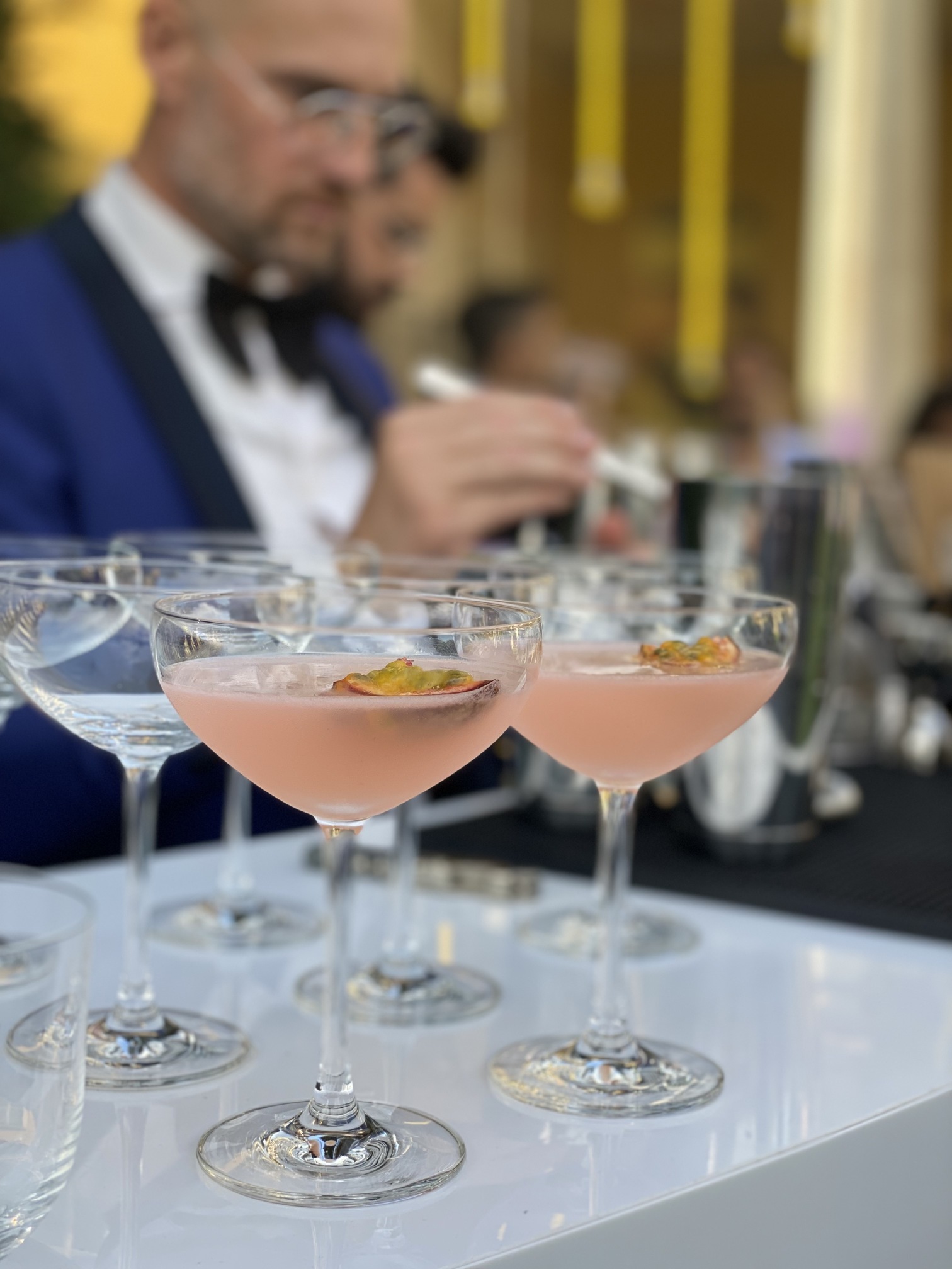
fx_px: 1907
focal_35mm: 52
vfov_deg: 36.8
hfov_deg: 28.0
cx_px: 476
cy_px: 634
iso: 20
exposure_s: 1/176
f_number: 2
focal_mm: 6
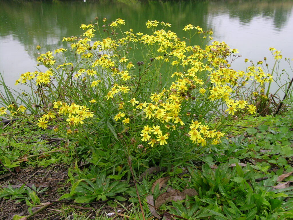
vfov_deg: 36.8
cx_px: 146
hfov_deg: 47.9
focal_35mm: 39
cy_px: 110
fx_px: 330
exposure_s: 1/49
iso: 50
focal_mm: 8
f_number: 6.2
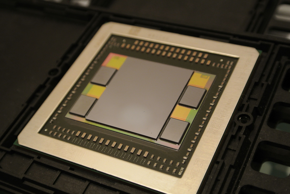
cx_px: 145
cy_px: 97
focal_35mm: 61
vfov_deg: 22.3
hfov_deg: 32.8
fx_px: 492
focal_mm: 22.7
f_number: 5
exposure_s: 1/15
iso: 400
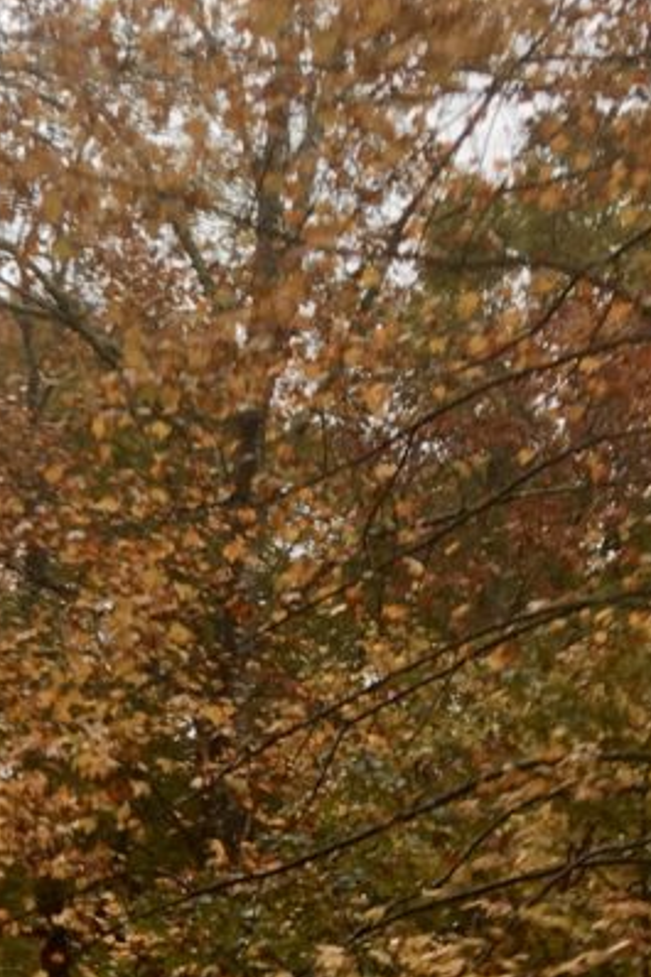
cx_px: -784
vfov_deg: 16.4
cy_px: 948
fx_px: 3339
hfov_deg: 10.0
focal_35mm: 123
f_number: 2.2
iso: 25
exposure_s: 1/126
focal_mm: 4.15
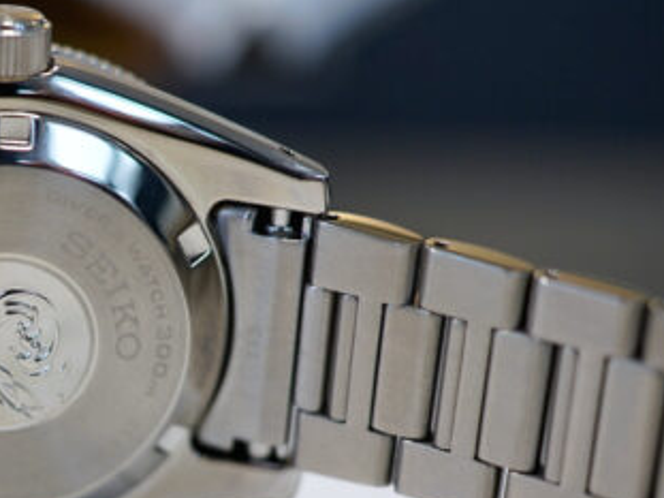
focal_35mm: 78
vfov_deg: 18.9
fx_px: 1496
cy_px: 269
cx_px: -4
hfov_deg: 23.9
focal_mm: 35
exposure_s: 1/250
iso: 500
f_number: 2.8
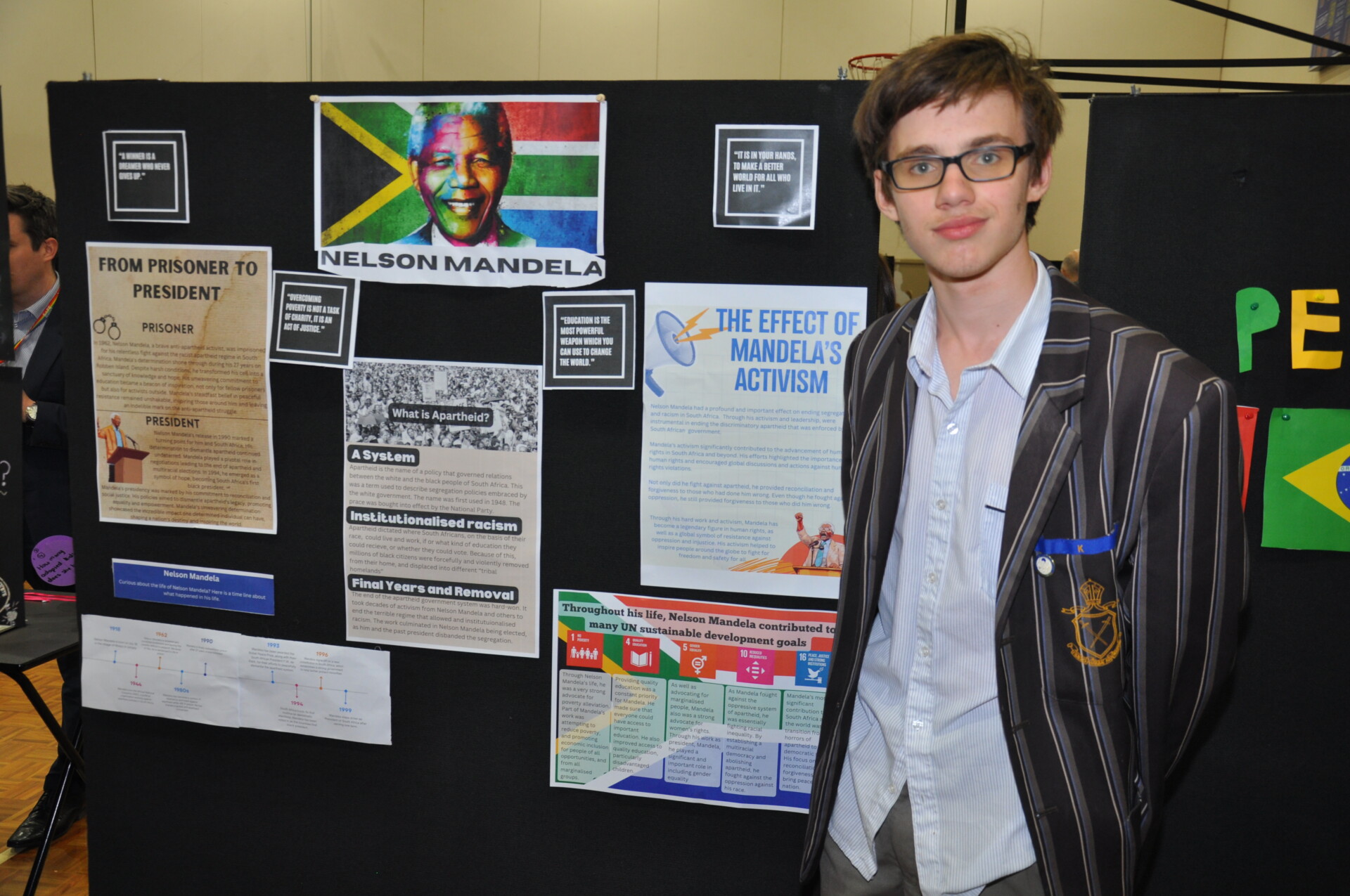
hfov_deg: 53.2
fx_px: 1348
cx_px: 675
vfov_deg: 36.8
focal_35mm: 36
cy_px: 448
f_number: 5
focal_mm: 24
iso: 400
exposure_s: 1/60
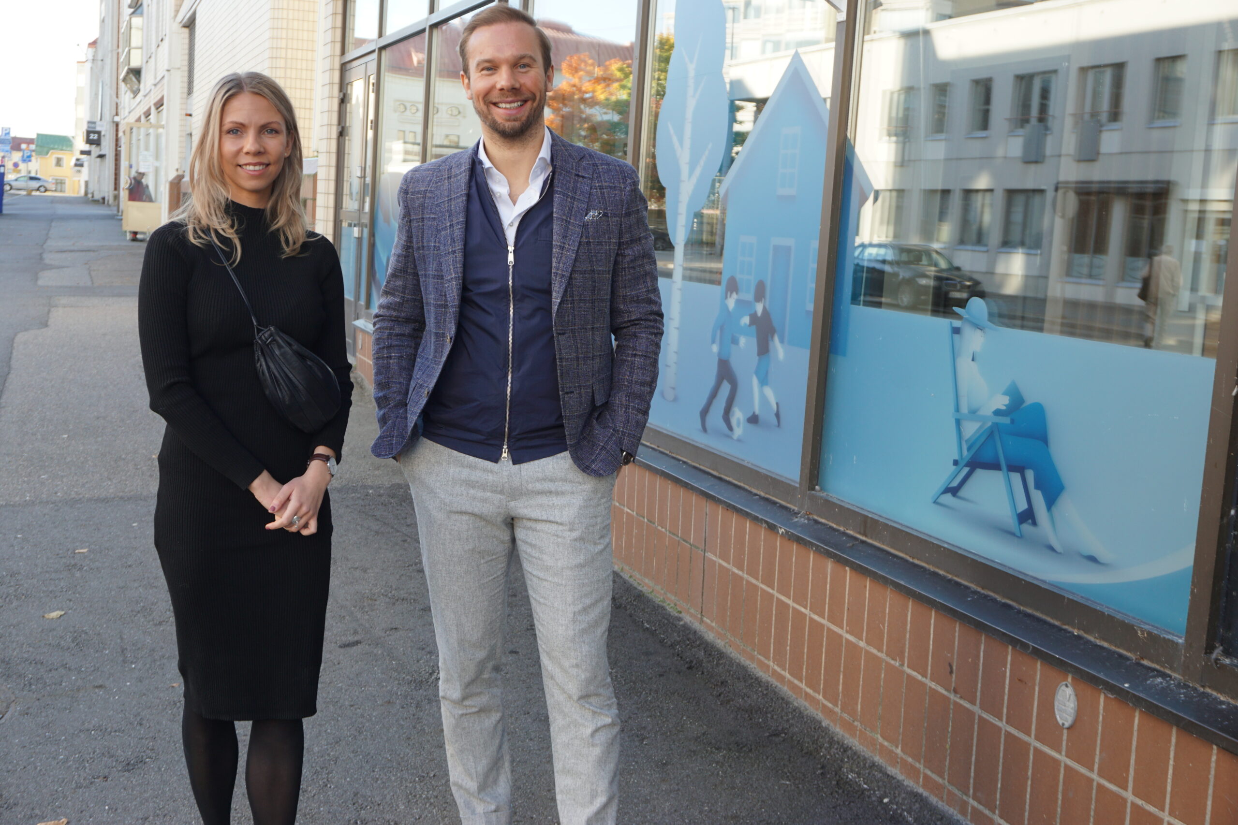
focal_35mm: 45
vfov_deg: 29.9
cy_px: 412
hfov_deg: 43.6
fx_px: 1547
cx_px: 619
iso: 125
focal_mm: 30
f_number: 6.3
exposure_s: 1/60
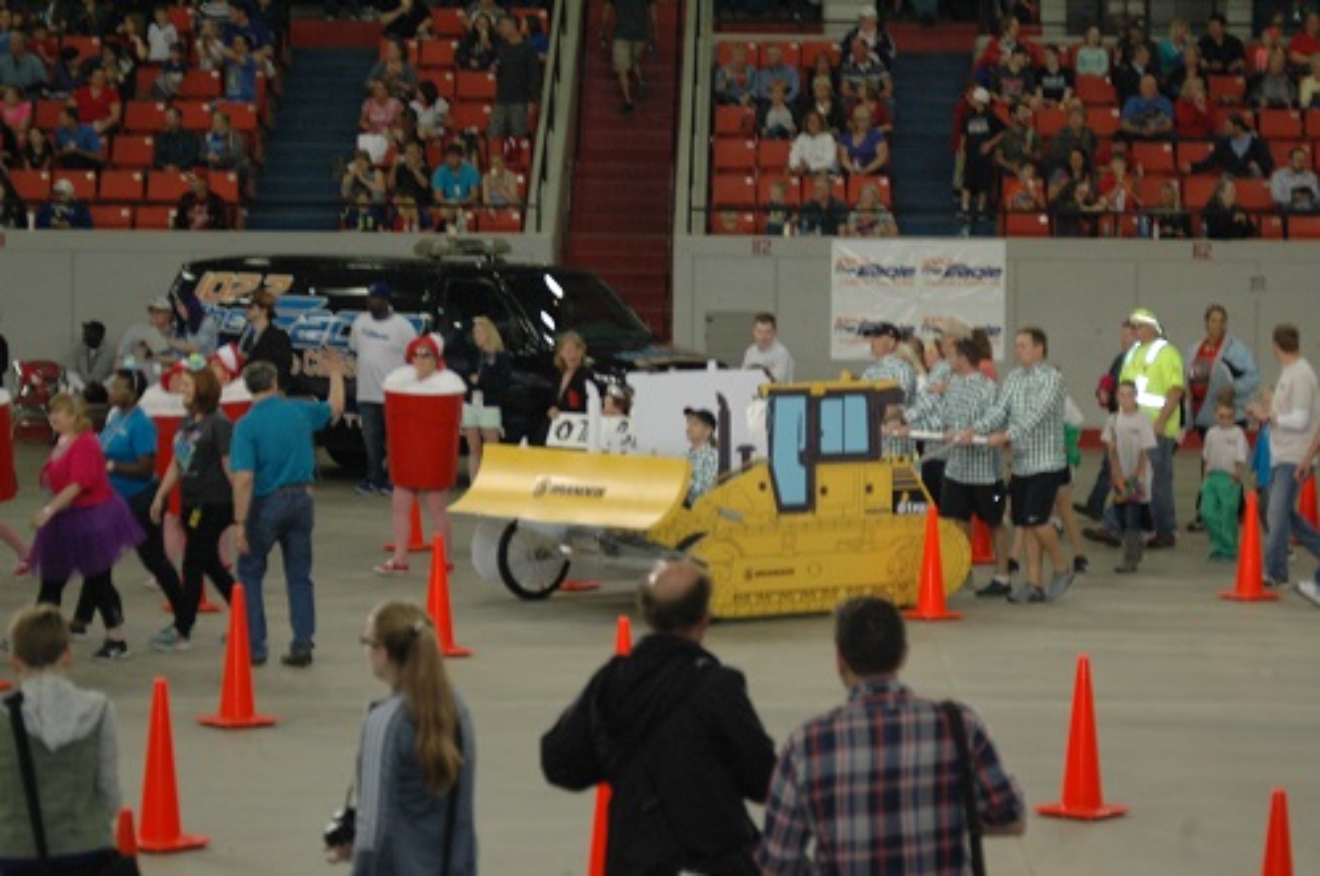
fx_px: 4394
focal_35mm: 120
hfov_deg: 17.1
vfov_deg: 11.4
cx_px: 660
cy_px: 438
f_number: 5.6
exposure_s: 1/60
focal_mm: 80
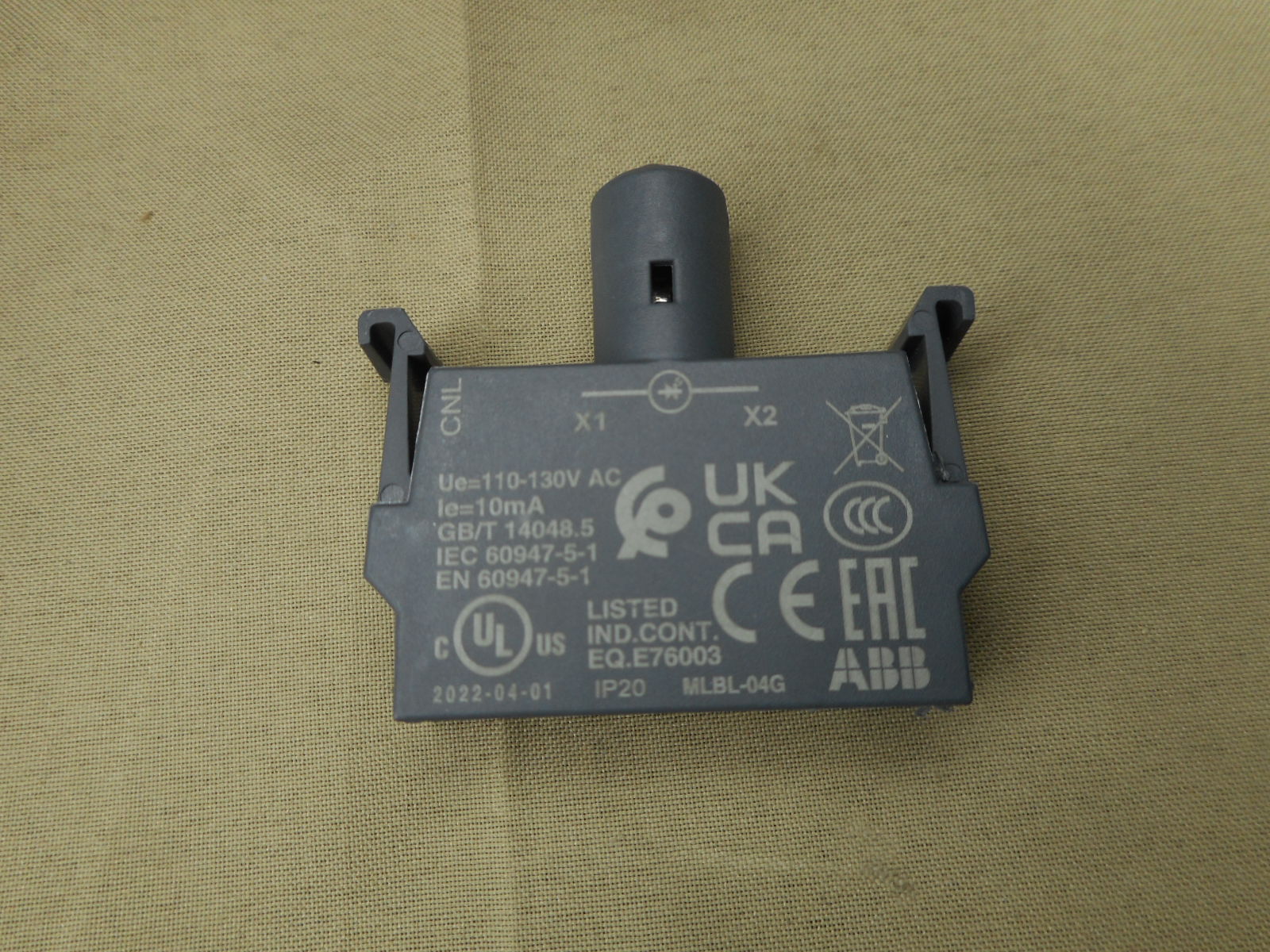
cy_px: 476
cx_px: 635
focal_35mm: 25
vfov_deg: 54.9
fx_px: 917
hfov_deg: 69.4
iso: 80
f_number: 3.7
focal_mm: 4.5
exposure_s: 1/500
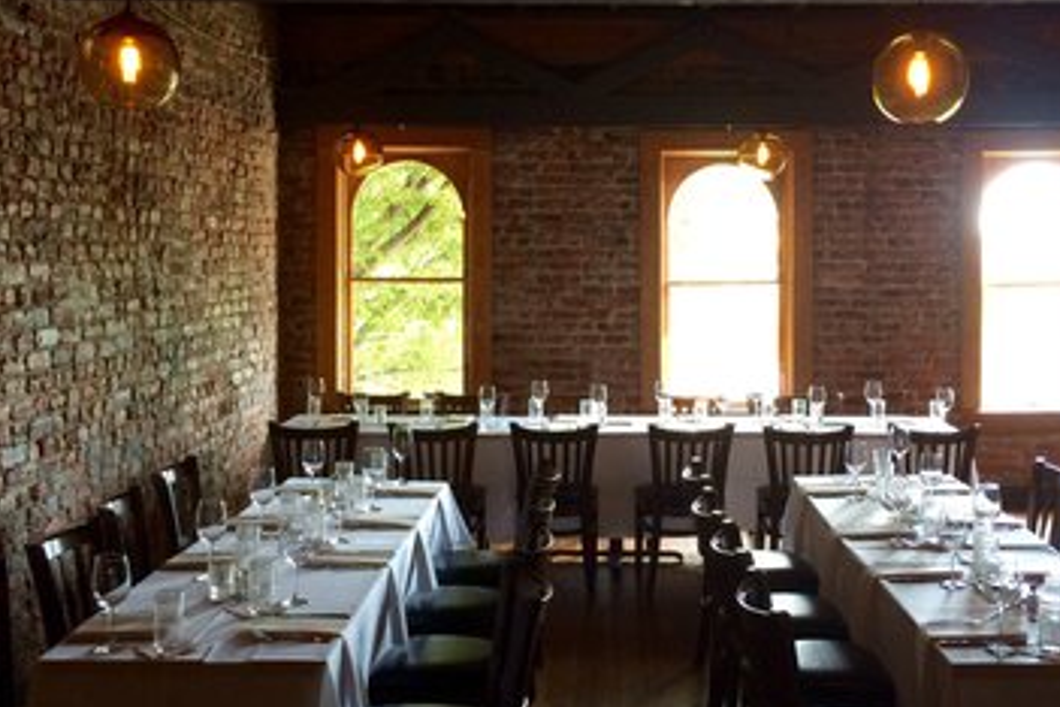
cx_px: 607
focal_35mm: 43
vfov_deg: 31.1
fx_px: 1266
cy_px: 289
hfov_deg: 45.3
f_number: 2.2
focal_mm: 4.15
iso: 125
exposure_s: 1/30
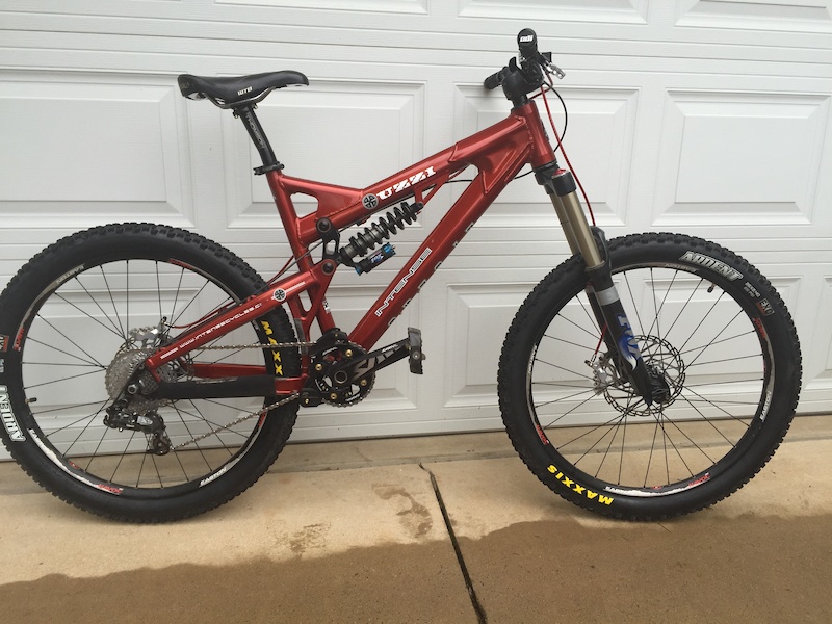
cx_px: 416
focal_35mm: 29
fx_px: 697
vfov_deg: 48.2
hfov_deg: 61.7
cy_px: 312
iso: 32
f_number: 2.2
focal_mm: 4.15
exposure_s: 1/60
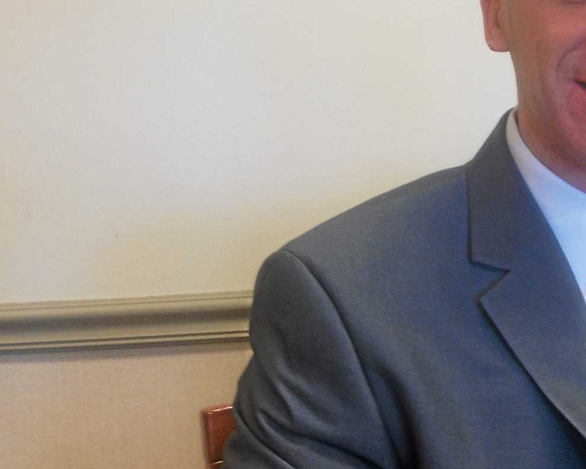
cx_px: 470
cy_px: 144
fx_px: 1231
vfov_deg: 21.4
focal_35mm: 71
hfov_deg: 26.3
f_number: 2.4
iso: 50
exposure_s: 1/24
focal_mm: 4.28
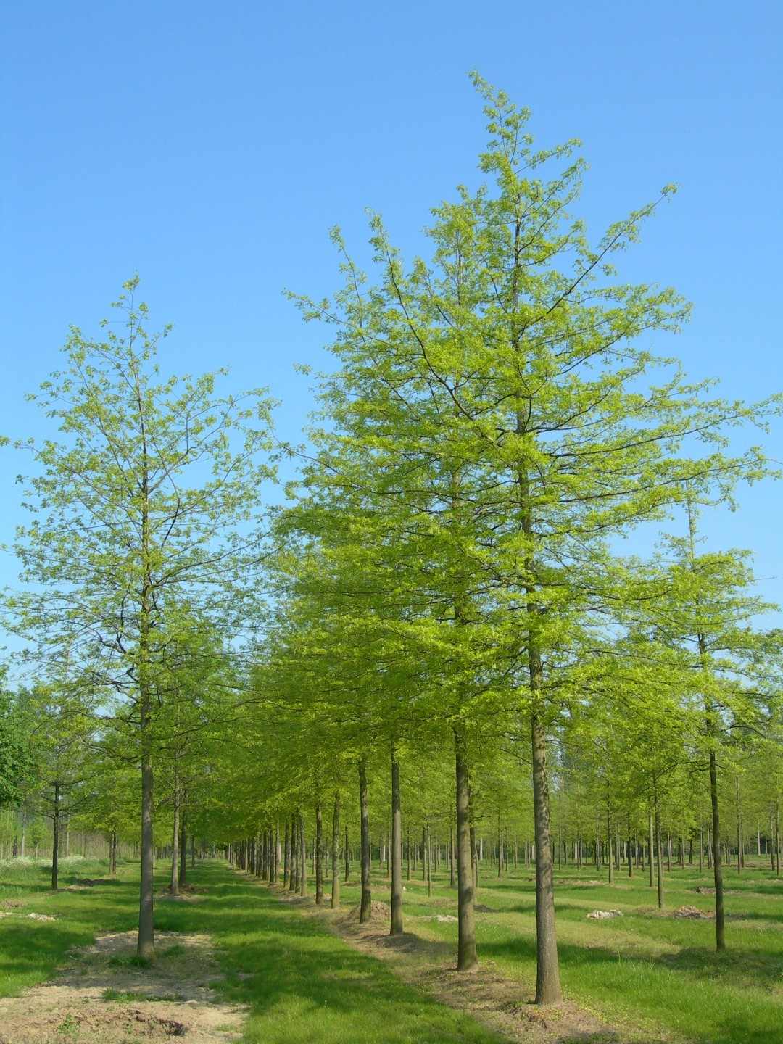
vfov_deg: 45.8
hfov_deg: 35.1
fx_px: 1237
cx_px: 392
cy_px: 522
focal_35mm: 41
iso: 50
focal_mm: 8.5
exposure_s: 1/278
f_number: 4.9
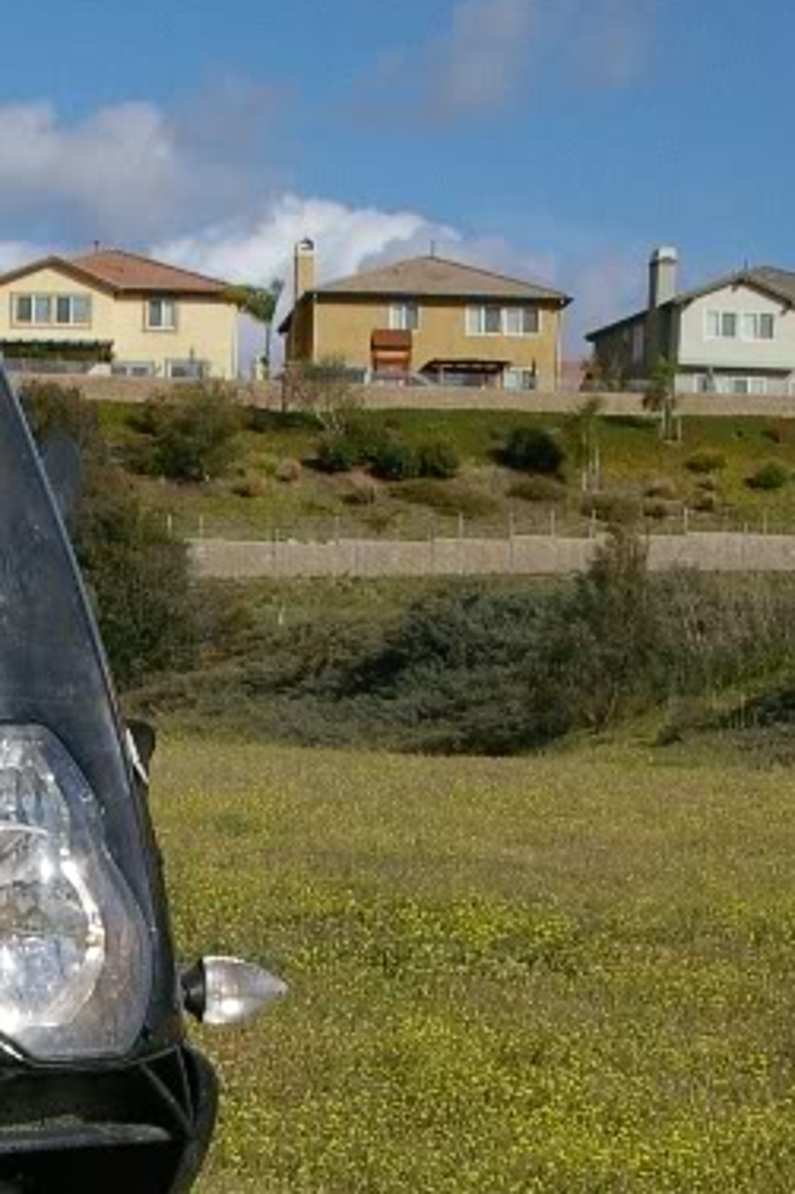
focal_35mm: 106
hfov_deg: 12.6
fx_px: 3514
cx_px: -141
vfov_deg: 18.8
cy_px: 1153
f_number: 9.5
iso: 800
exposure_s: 1/1500
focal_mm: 26
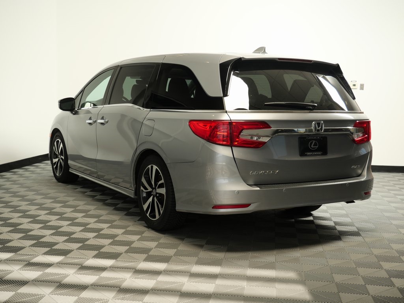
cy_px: 152
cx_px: 202
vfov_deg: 36.0
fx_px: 467
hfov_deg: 46.8
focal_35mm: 40
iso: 250
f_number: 5
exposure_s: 1/200
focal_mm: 20
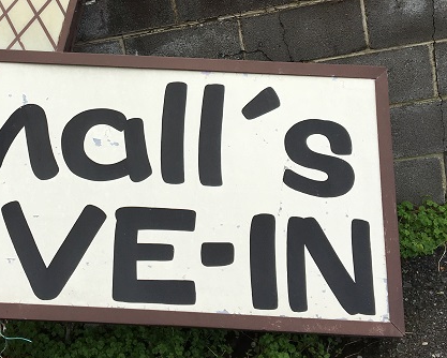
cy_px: 59
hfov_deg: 32.7
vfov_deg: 26.1
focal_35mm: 57
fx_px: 754
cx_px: 144
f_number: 2.2
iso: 25
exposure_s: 1/845
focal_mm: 4.15
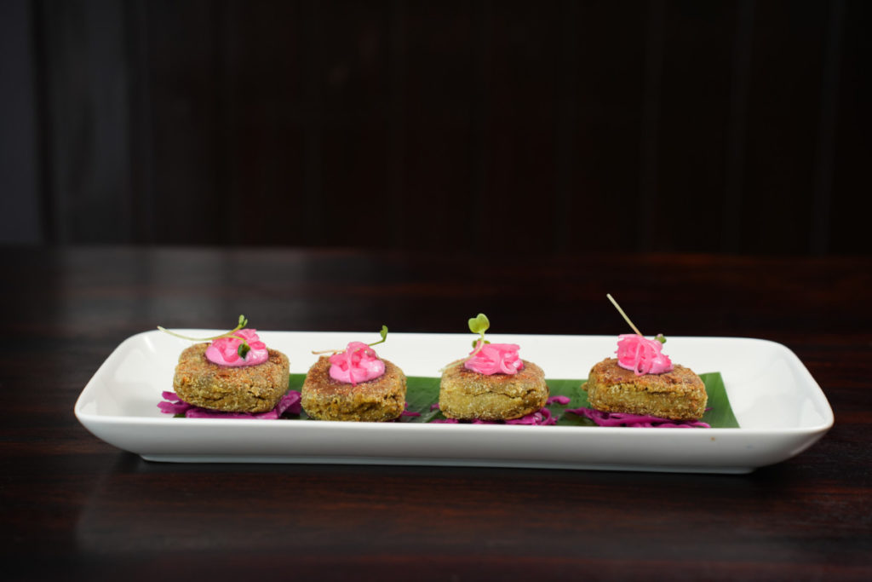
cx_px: 436
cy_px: 291
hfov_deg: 27.0
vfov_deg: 18.2
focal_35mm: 75
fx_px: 1817
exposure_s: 1/500
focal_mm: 75
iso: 640
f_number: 4.5
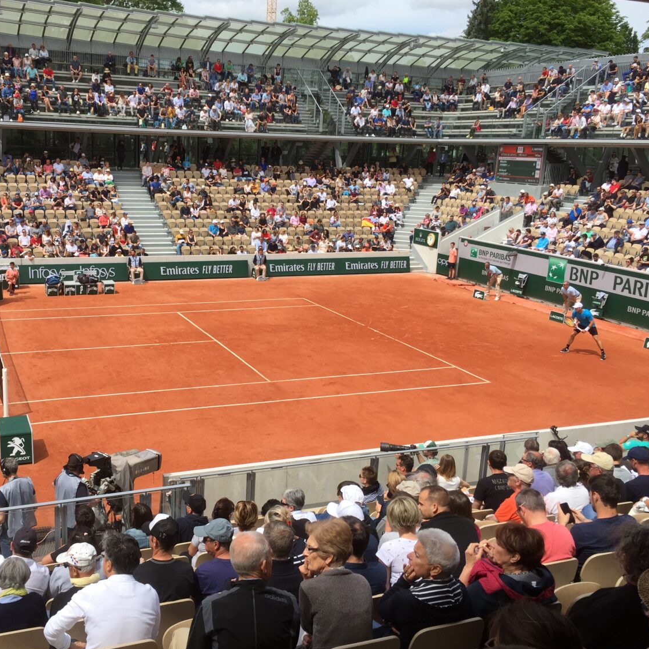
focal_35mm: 35
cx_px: 228
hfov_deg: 46.6
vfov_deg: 47.2
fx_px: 742
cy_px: 323
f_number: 2.2
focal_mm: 4.15
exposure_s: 1/1799
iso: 32
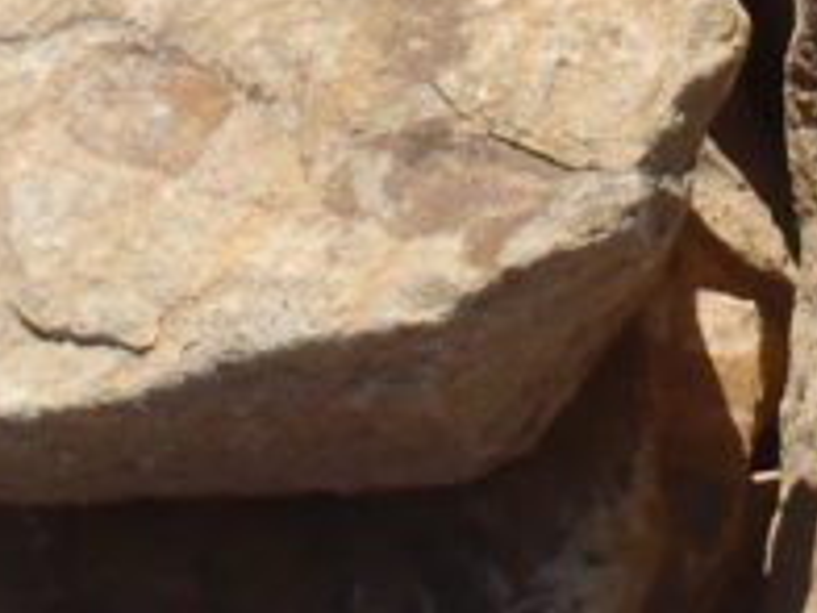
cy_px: -851
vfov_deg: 9.1
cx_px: 754
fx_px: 3446
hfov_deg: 13.4
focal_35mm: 146
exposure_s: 1/800
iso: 80
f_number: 3.9
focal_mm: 5
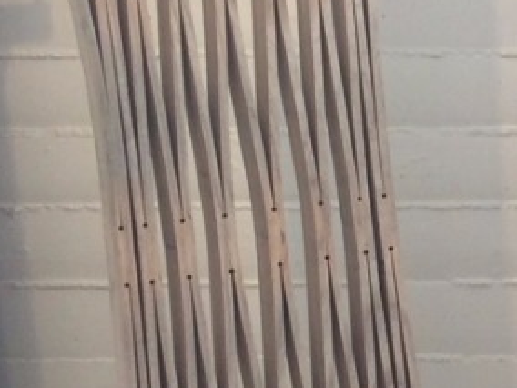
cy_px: 290
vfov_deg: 9.7
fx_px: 2270
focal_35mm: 152
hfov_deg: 11.2
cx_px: 1187
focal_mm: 4.12
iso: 32
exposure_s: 1/60
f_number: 2.2
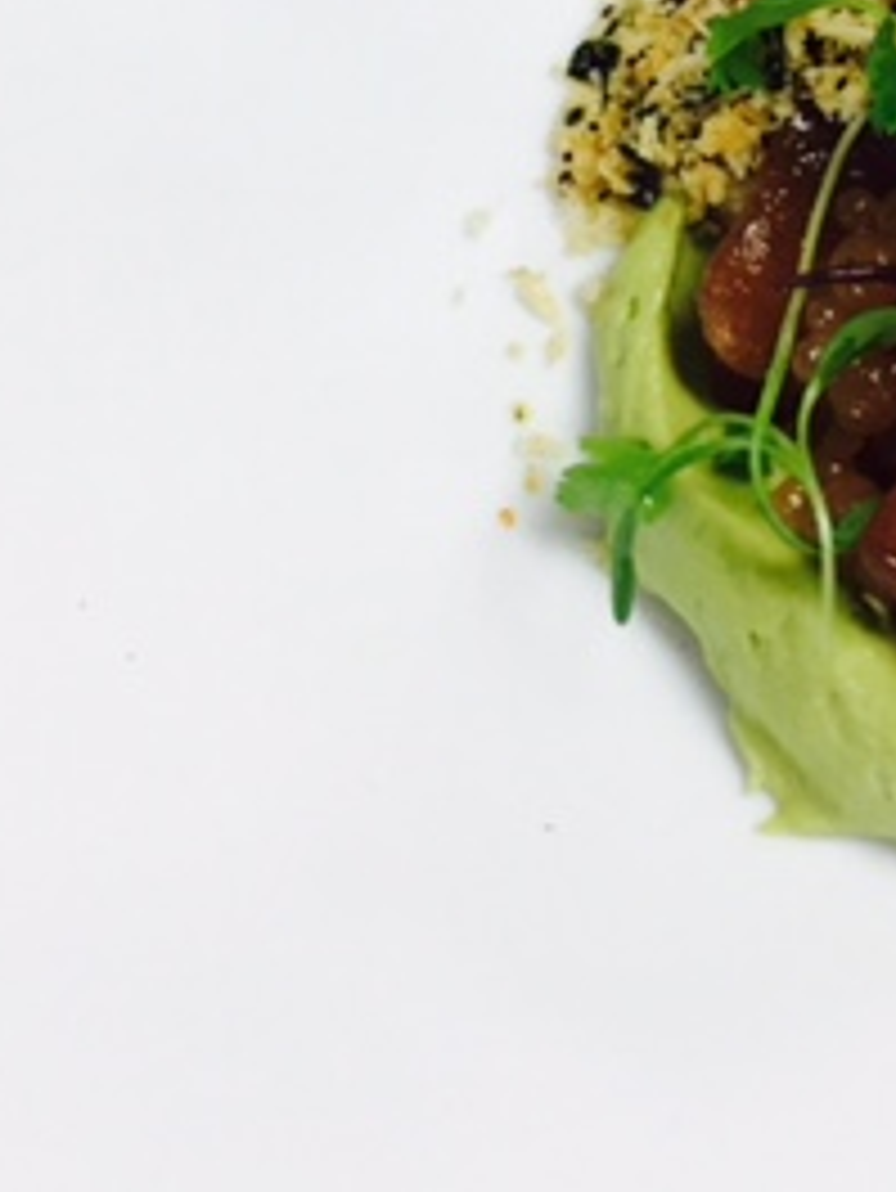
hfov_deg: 20.6
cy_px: -171
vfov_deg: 25.4
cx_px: 797
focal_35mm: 70
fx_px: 2414
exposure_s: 1/30
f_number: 2.2
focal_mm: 4.15
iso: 50
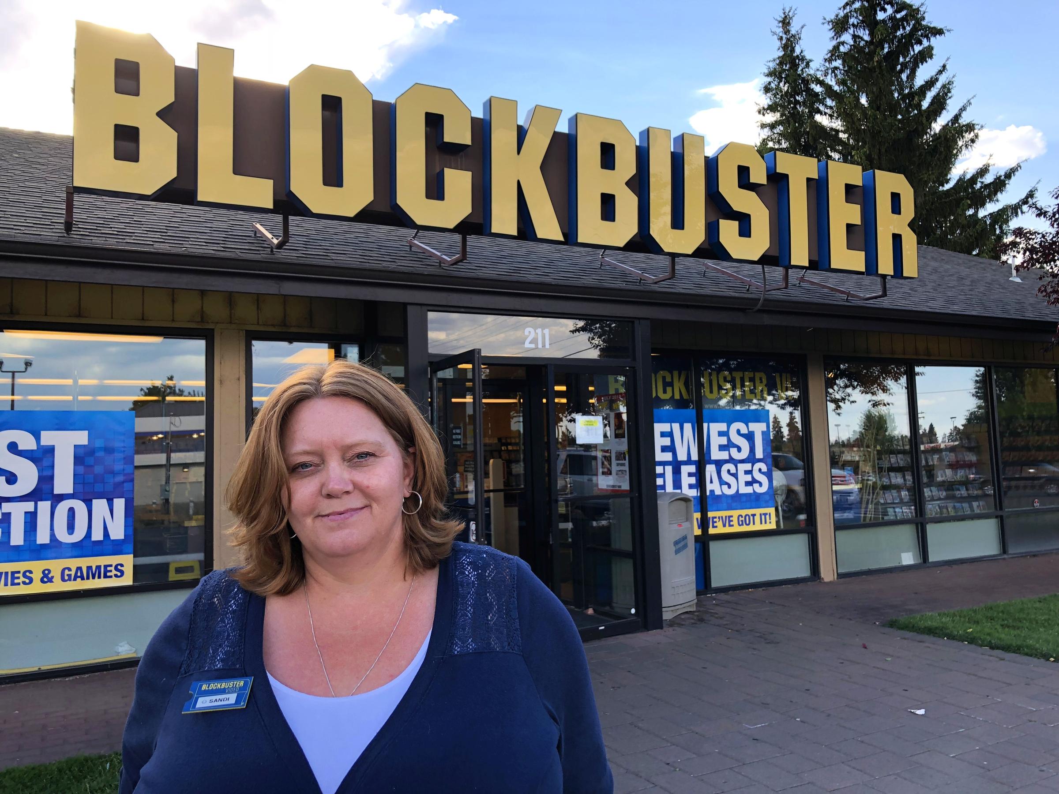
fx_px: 857
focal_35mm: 28
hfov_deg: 63.4
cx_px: 530
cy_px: 397
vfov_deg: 49.7
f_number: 1.8
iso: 20
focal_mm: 4
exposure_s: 1/249
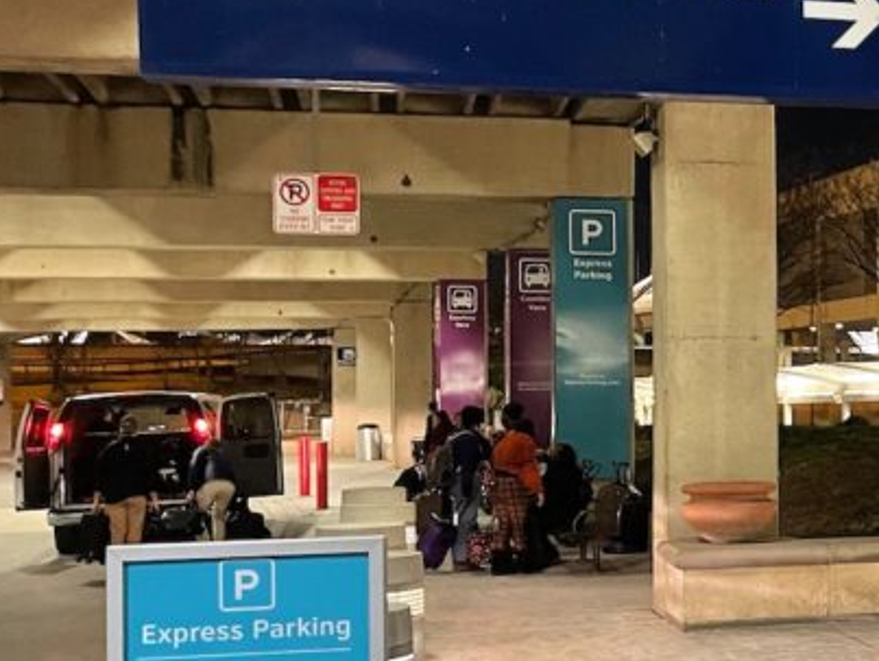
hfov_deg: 26.7
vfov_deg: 22.3
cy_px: 356
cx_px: 1001
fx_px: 1677
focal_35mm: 66
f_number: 1.6
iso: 640
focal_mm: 5.1
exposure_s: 1/30
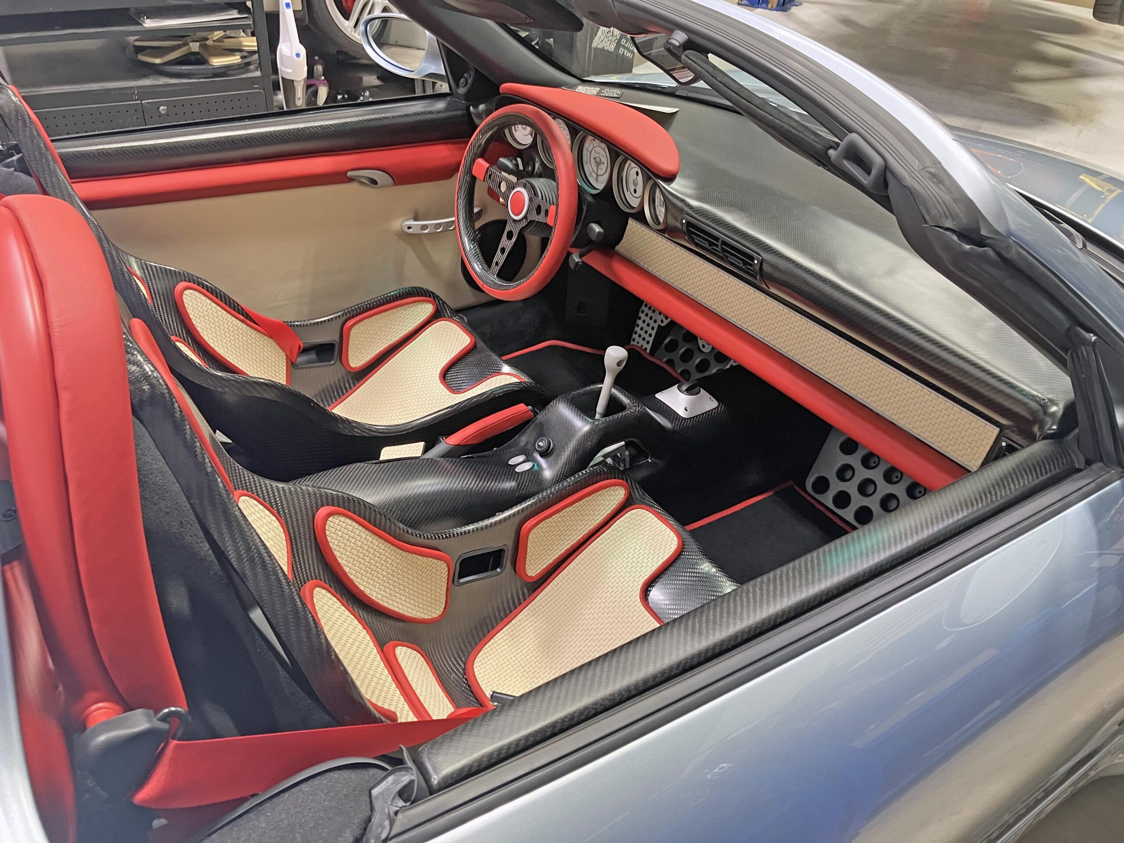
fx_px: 909
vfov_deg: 49.7
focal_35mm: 28
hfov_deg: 63.4
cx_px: 562
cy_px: 422
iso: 125
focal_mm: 3.99
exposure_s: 1/60
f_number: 1.8
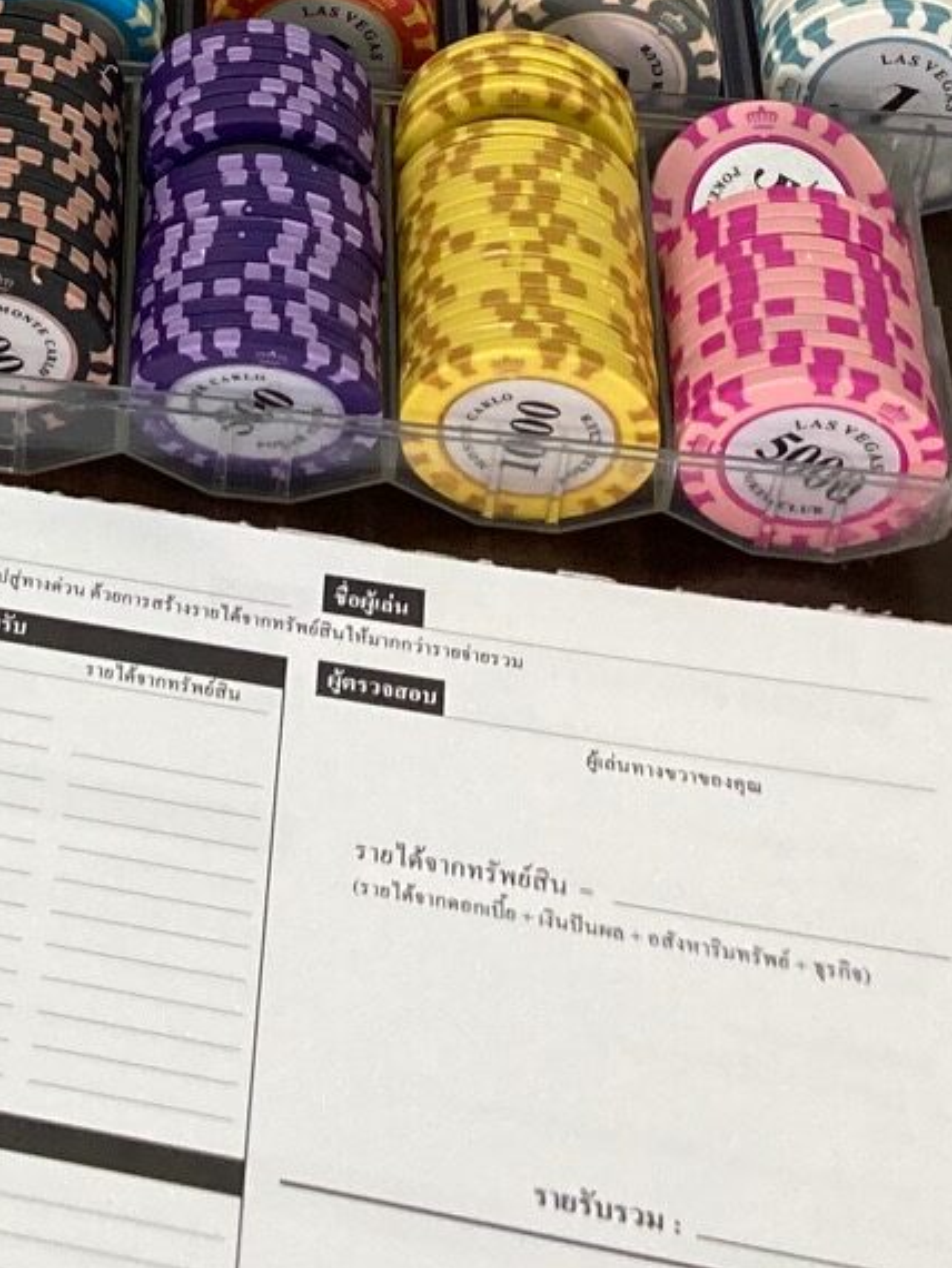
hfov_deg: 13.8
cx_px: -585
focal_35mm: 99
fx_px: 3628
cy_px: -436
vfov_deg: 18.3
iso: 80
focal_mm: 3.99
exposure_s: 1/50
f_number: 1.8
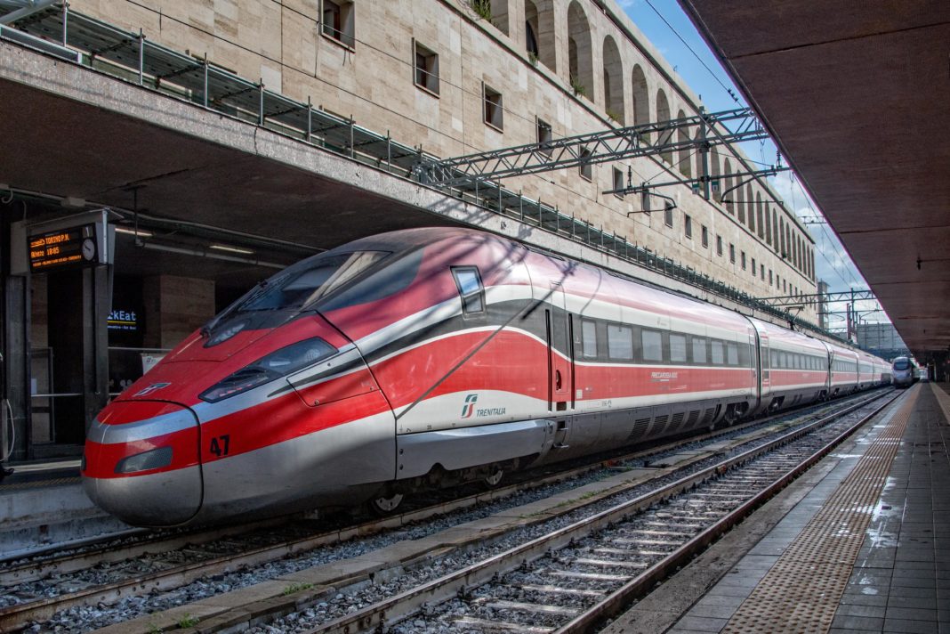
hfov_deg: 67.4
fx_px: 712
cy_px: 317
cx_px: 475
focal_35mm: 27
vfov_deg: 47.9
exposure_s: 1/500
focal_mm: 18
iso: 200
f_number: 11
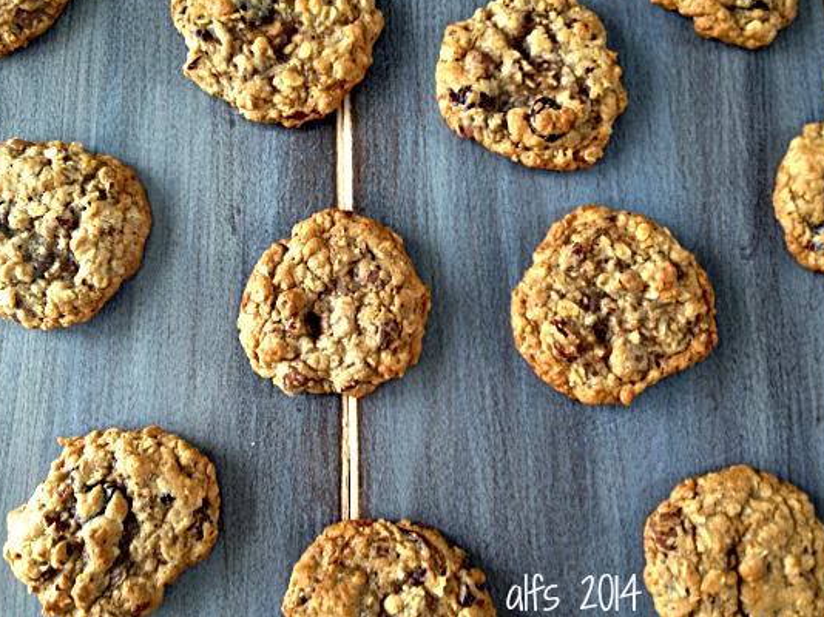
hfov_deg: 50.2
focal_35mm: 37
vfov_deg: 38.6
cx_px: 414
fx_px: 880
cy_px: 294
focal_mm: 4.28
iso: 64
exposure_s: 1/20
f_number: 2.4
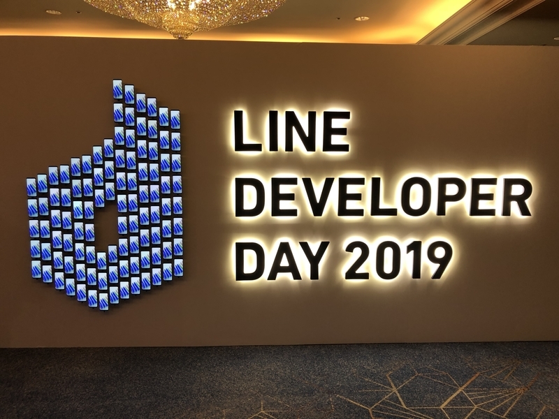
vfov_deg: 49.7
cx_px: 280
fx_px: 452
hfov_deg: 63.4
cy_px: 210
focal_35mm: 28
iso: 32
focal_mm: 3.99
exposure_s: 1/50
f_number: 1.8
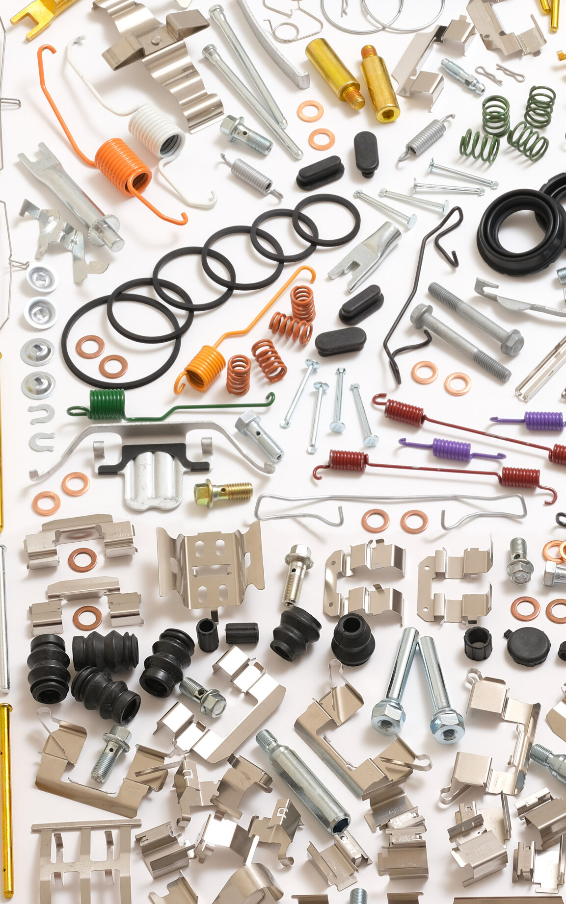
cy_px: 453
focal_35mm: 191
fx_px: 4713
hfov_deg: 6.9
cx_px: 384
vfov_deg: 11.0
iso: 160
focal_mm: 90
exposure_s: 1/125
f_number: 8
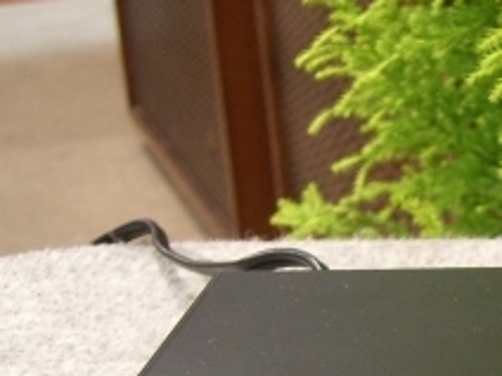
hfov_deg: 13.5
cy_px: 492
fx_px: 2016
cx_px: 729
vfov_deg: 10.4
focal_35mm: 139
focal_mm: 9.5
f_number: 3.1
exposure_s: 1/13
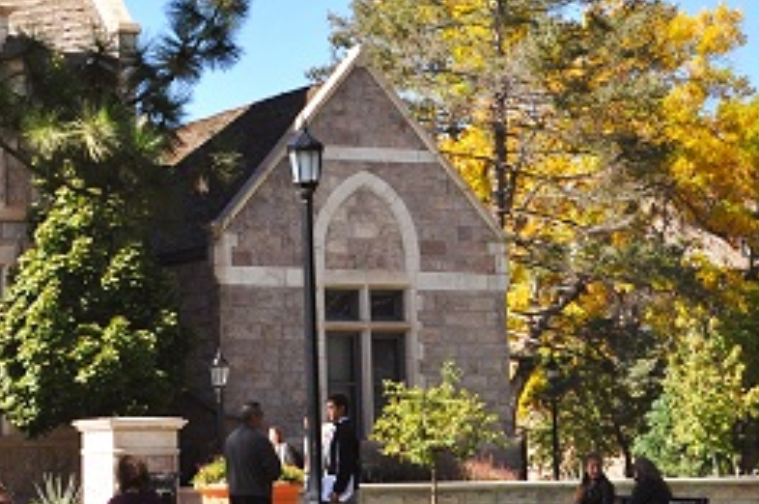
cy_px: 12
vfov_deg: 12.3
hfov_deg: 18.0
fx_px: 2316
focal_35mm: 110
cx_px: -51
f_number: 4.5
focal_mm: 28
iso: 320
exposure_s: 1/1250
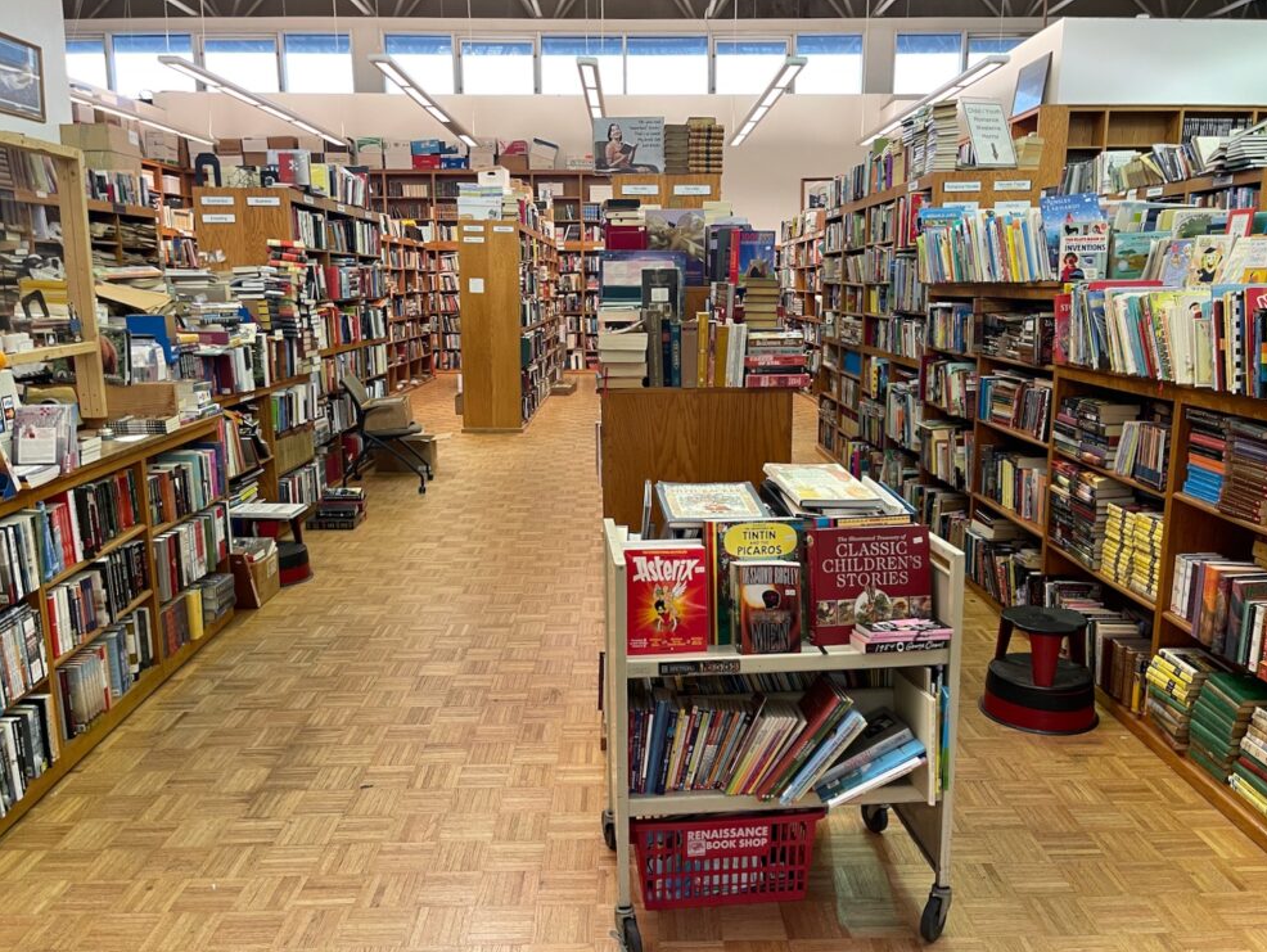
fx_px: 989
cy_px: 481
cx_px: 636
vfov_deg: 51.4
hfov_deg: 65.3
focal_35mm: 27
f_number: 1.6
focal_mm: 5.1
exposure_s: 1/60
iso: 125
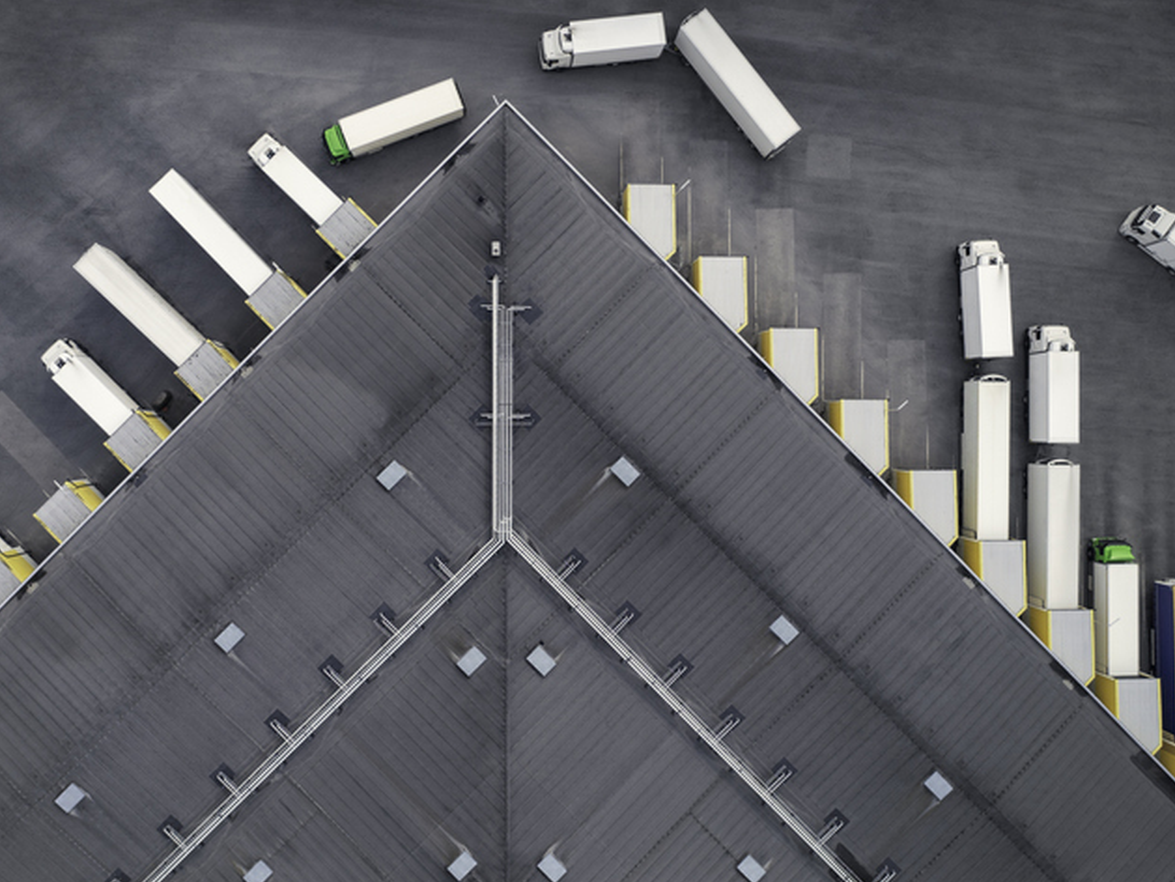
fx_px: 1052
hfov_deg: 58.1
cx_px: 503
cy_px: 448
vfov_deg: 45.5
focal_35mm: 31
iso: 100
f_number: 3.5
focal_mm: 10.26
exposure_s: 1/1000
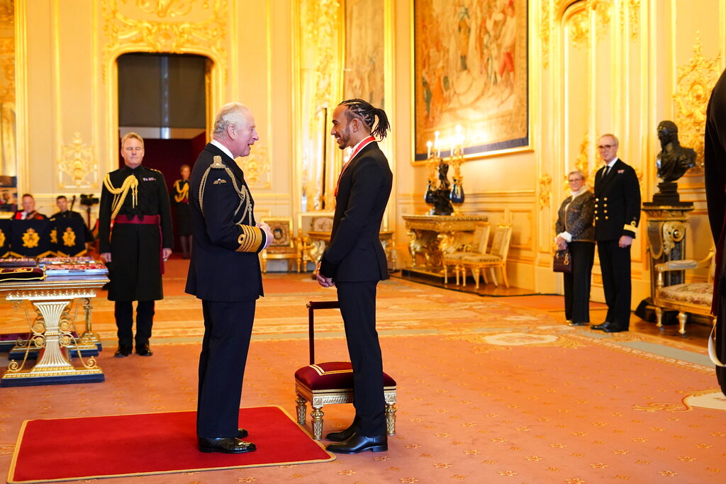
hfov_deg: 39.6
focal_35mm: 50
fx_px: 1008
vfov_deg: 27.0
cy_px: 242
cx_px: 363
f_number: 2.8
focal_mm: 50
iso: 5000
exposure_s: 1/80
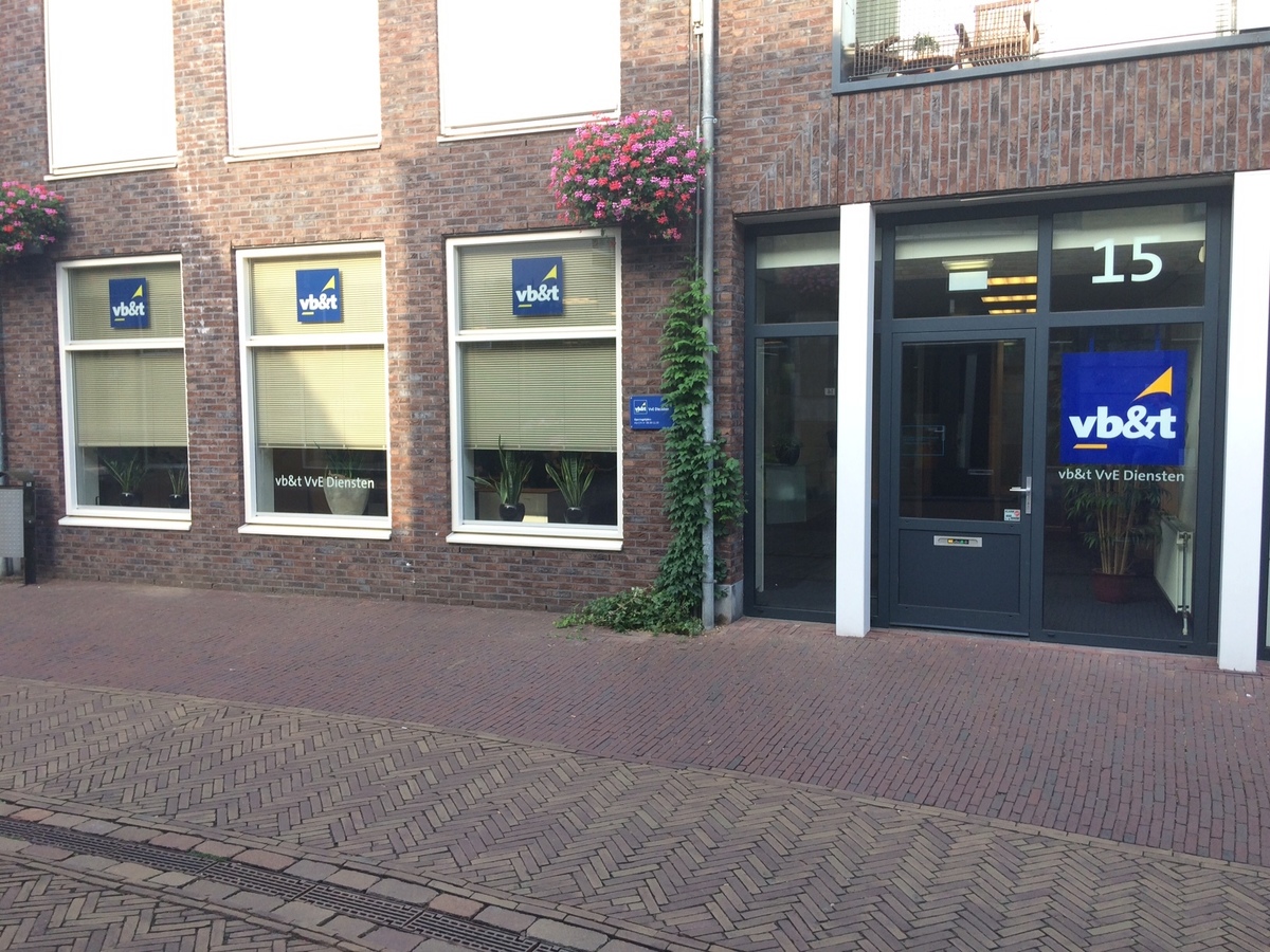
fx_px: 1064
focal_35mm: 29
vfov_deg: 48.2
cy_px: 476
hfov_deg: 61.7
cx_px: 635
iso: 32
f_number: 2.2
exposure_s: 1/175
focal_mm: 4.15
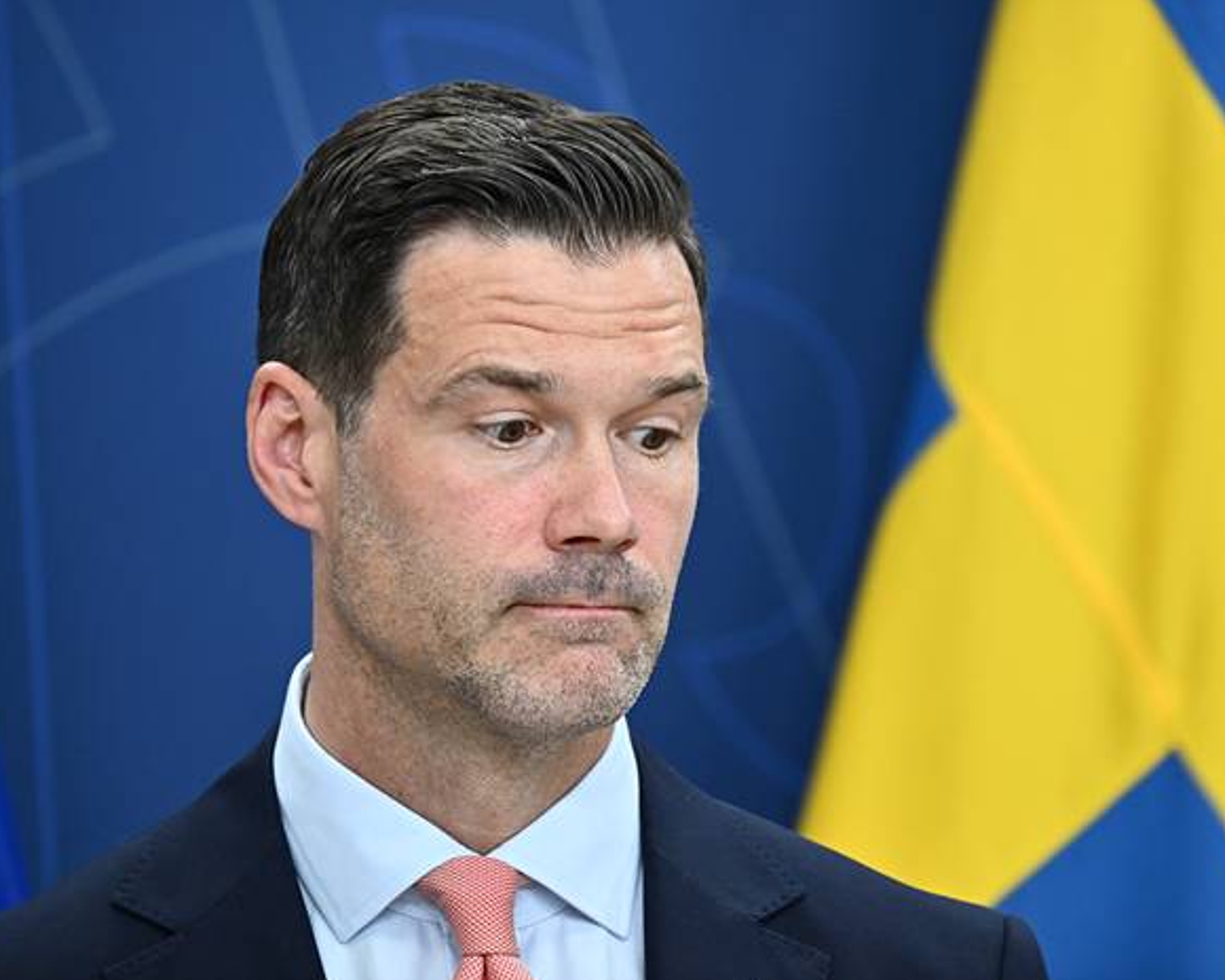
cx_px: 729
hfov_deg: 4.3
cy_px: 491
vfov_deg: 3.4
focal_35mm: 453
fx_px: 16424
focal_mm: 400
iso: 2000
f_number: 5.6
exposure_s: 1/200
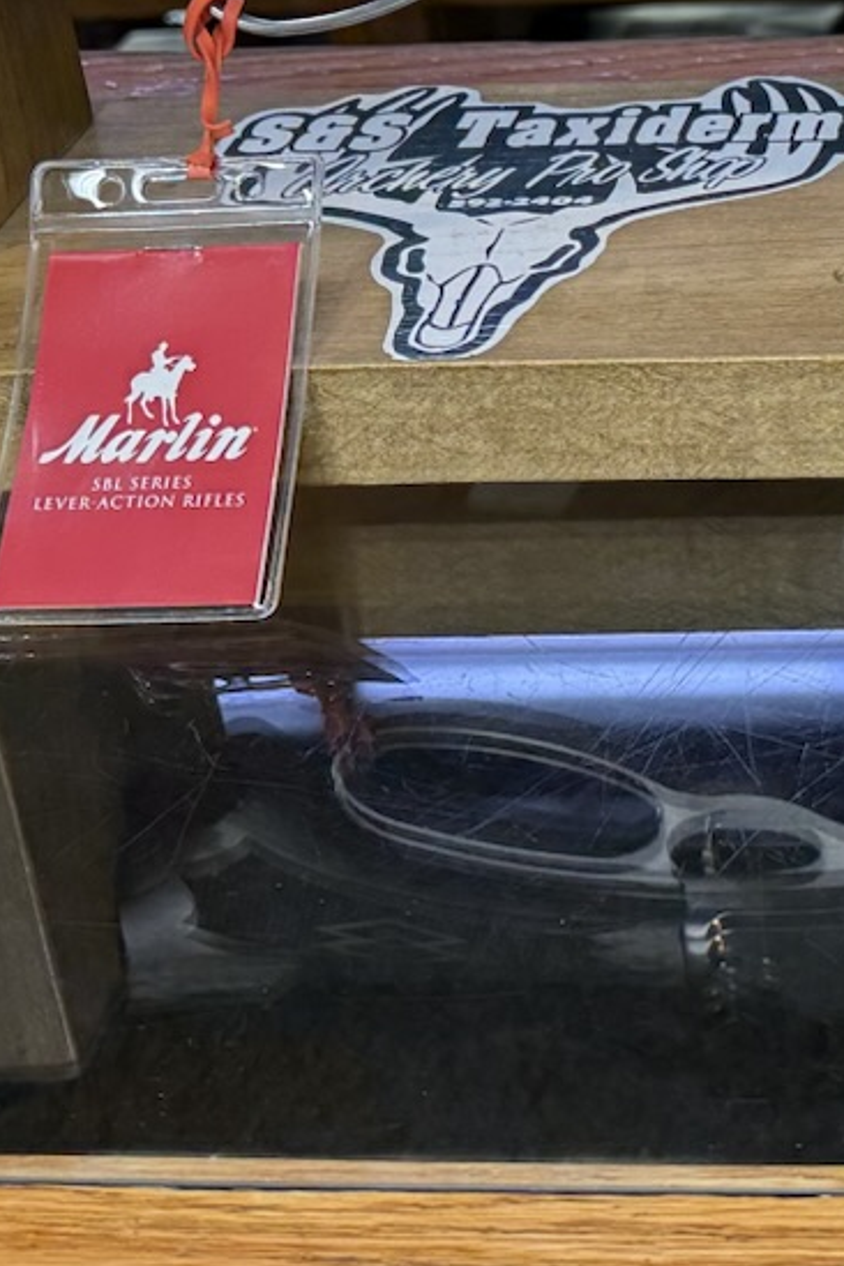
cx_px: 1151
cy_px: 67
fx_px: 3200
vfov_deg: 21.7
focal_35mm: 91
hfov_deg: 14.3
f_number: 1.78
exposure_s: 1/120
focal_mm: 6.76
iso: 200
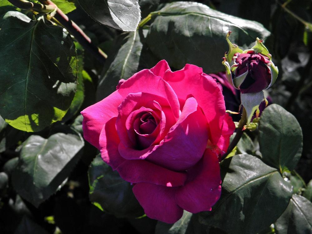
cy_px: 117
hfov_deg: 24.4
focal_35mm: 80
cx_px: 156
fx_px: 721
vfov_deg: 18.4
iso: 100
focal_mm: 14.3
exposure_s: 1/160
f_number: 4.4
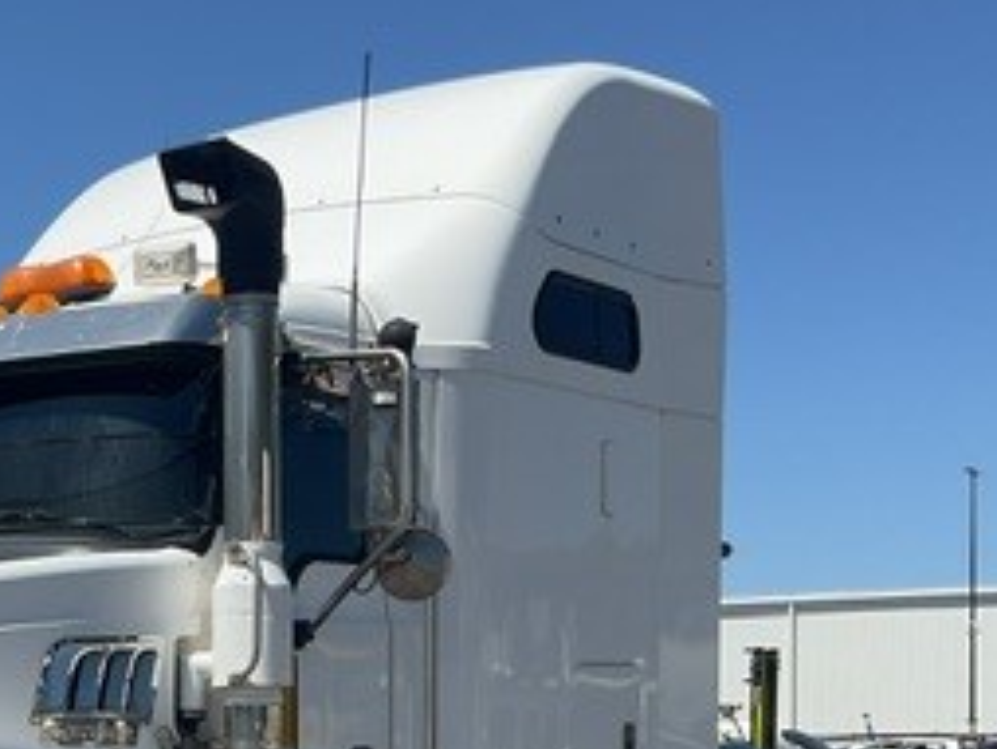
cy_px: 776
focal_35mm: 73
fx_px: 2105
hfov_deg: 25.4
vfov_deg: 19.5
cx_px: 16
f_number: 1.8
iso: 16
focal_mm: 3
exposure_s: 1/2227
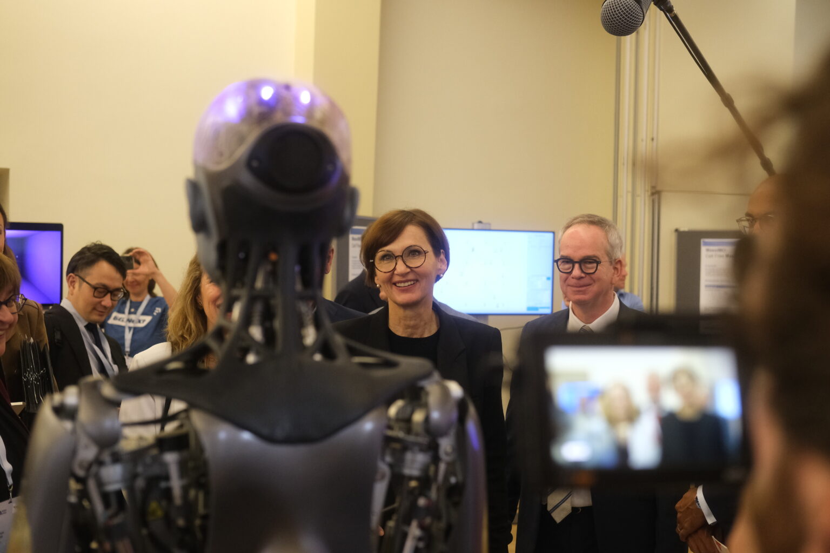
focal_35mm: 53
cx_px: 415
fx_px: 1222
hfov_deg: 37.5
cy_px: 276
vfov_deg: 25.5
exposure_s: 1/250
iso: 2500
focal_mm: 35
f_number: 3.2
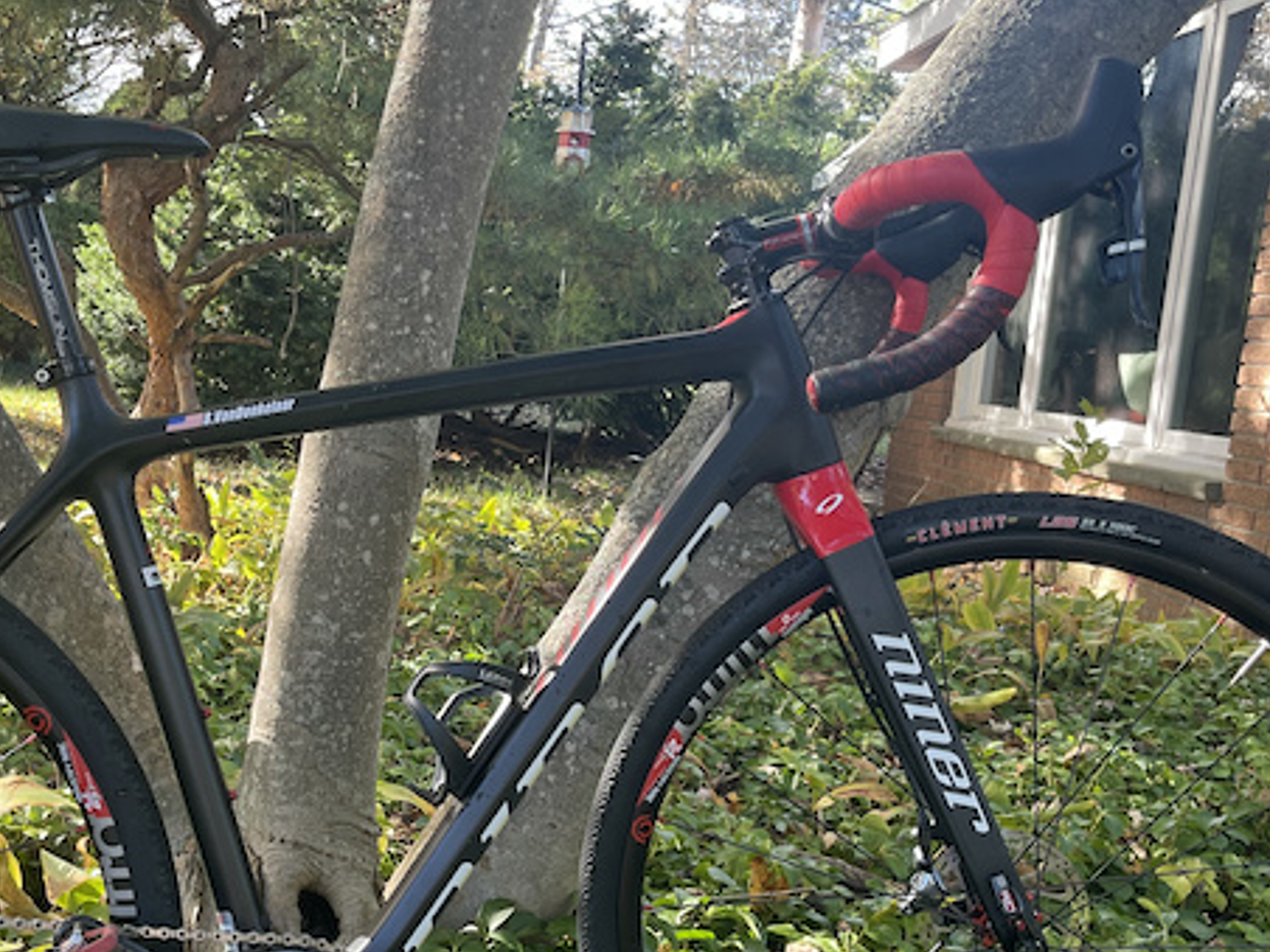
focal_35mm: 46
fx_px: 1688
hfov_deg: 40.9
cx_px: 452
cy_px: 652
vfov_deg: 31.2
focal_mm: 5.1
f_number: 1.6
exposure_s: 1/121
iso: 40
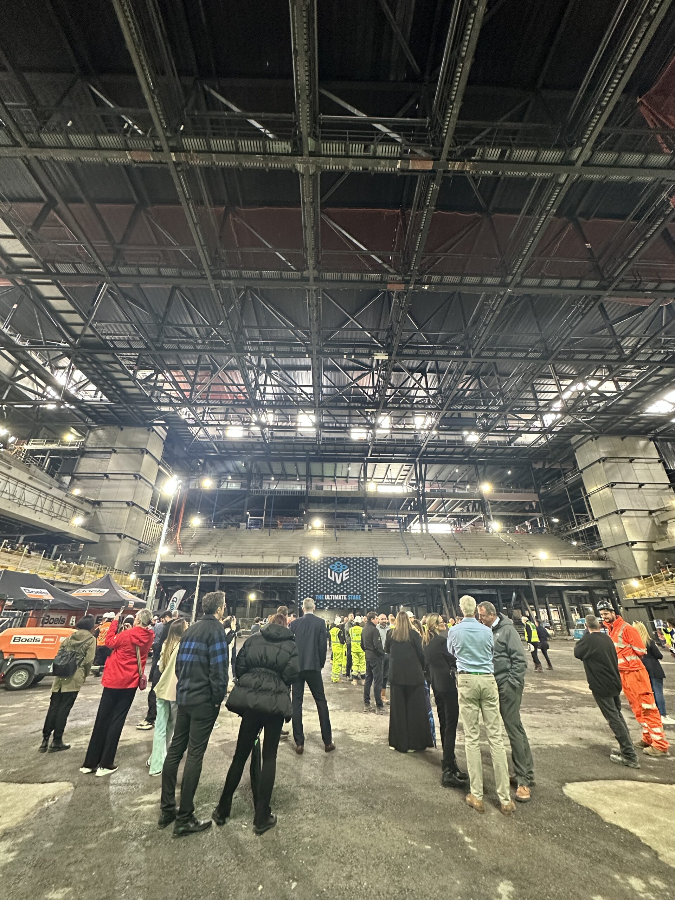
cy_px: 450
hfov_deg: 85.7
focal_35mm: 14
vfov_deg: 102.1
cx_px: 338
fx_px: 364
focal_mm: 2.22
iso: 500
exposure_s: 1/50
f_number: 2.2
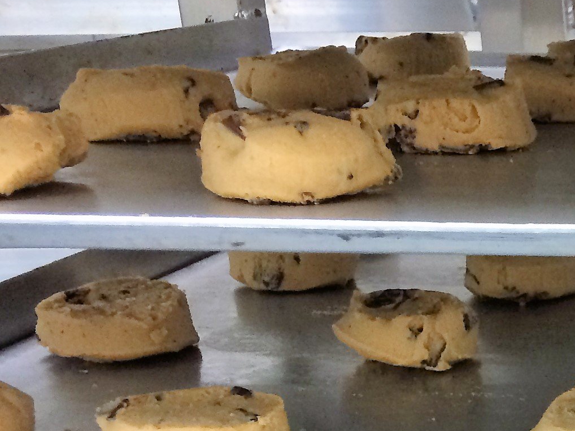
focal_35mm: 93
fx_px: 1544
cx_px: 895
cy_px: 548
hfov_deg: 18.4
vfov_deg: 15.2
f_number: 2.2
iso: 160
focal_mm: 4.15
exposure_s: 1/30
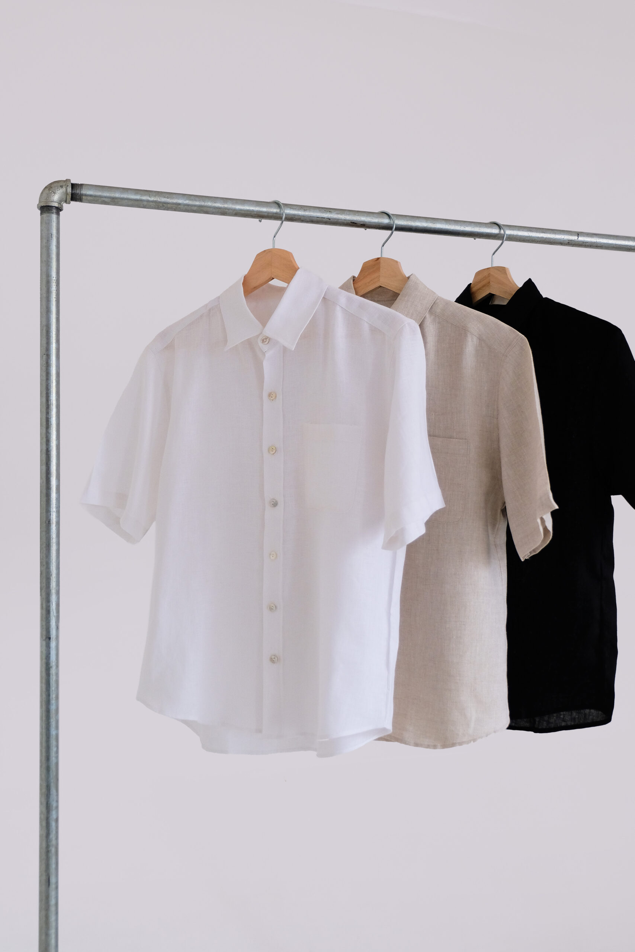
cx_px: 318
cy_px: 476
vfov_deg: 54.4
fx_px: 926
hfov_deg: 37.9
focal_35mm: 35
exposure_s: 1/13
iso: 800
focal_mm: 23.2
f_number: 4.2
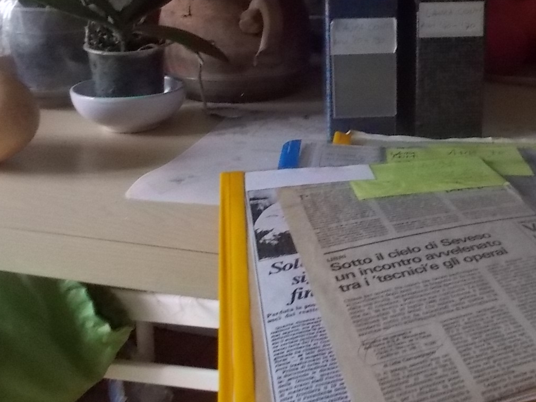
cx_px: 403
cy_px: 95
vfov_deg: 30.9
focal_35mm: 46
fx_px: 712
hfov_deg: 40.1
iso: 400
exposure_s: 1/10
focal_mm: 4.1
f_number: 3.3
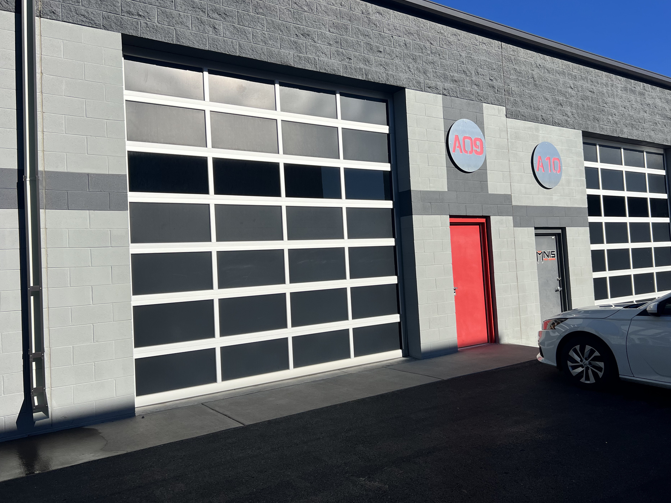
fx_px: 543
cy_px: 240
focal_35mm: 28
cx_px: 345
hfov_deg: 63.4
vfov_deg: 49.7
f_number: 1.5
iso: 50
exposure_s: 1/8696
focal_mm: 5.7
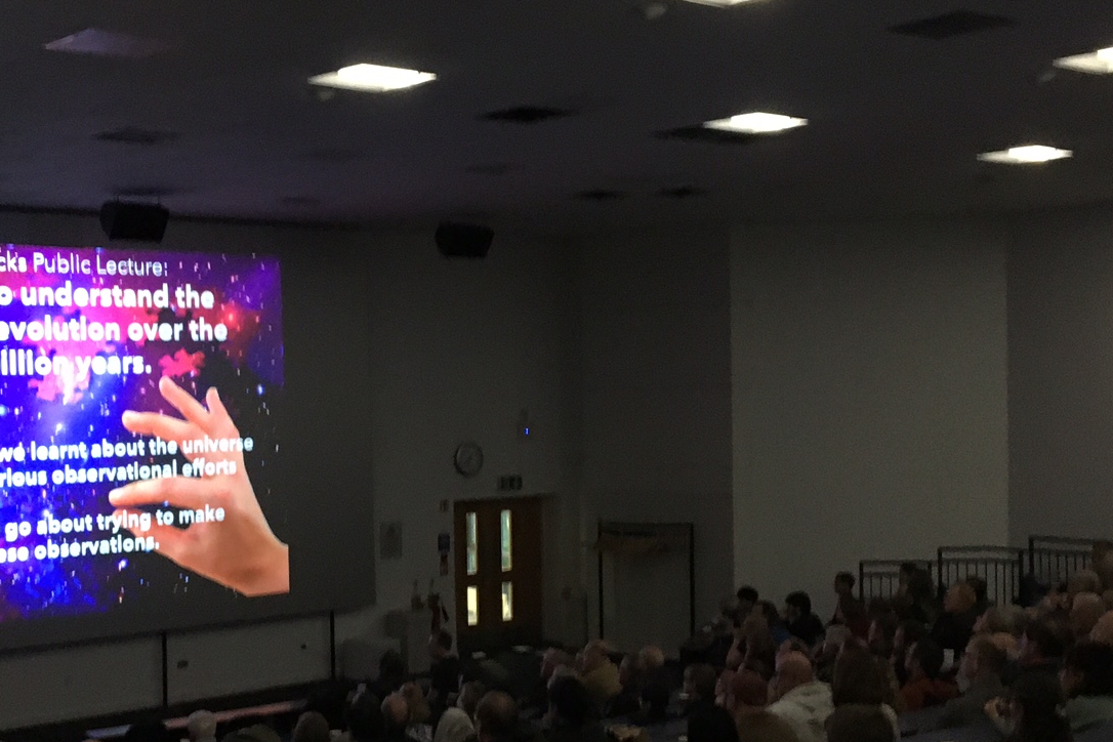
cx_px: 473
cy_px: 460
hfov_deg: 35.6
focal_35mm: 56
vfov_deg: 24.1
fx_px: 1731
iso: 400
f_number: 2.2
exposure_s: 1/17
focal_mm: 4.15
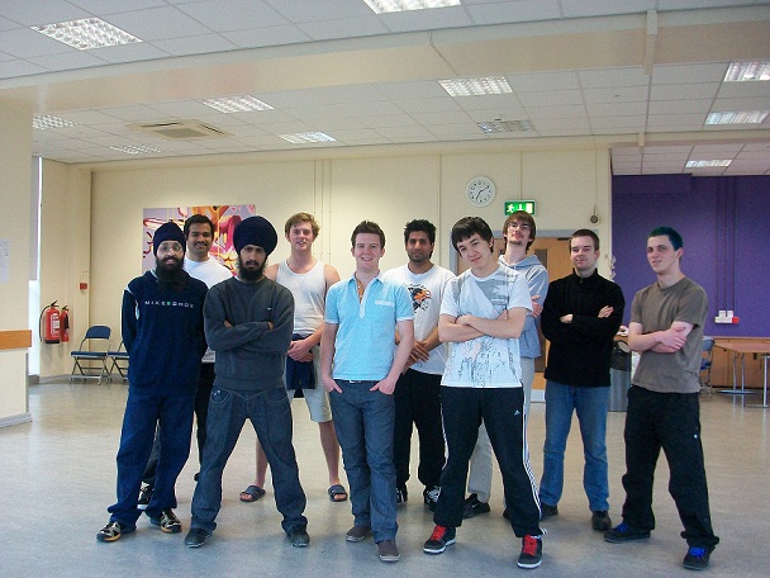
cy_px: 289
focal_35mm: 34
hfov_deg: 54.0
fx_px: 756
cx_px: 385
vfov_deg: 41.8
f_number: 2.8
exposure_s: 1/25
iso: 160
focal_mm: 5.7
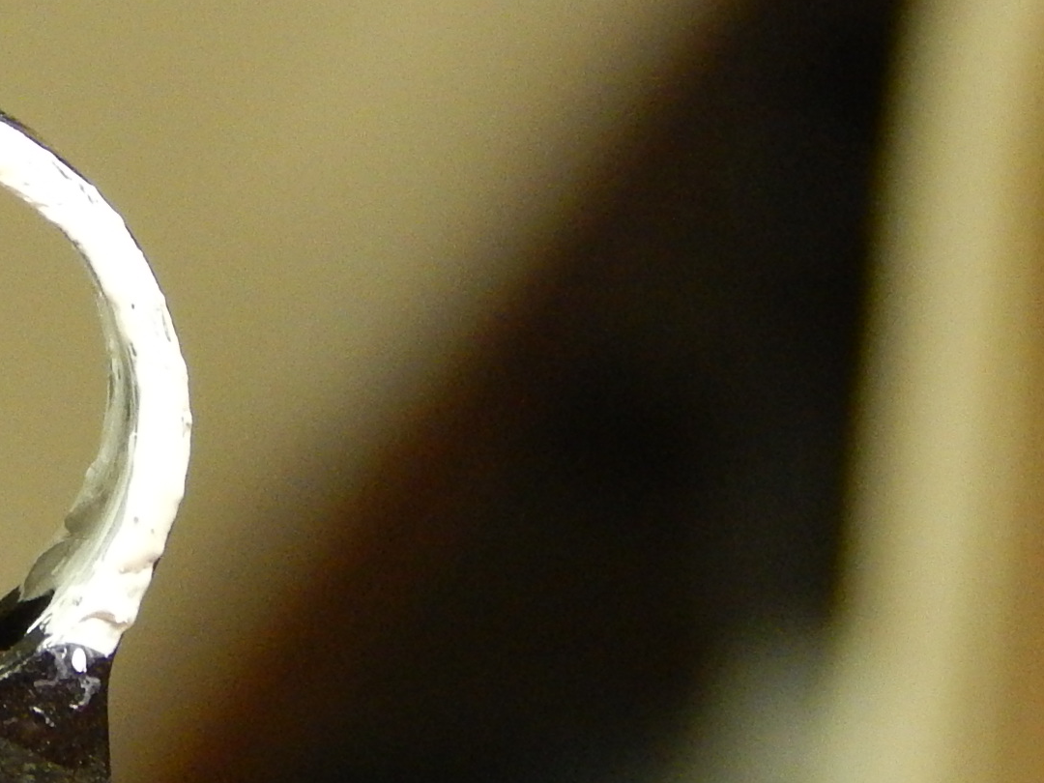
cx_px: -218
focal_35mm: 399
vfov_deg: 3.7
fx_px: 12034
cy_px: 281
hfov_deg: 4.9
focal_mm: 23.4
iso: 560
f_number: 4.8
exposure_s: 1/15
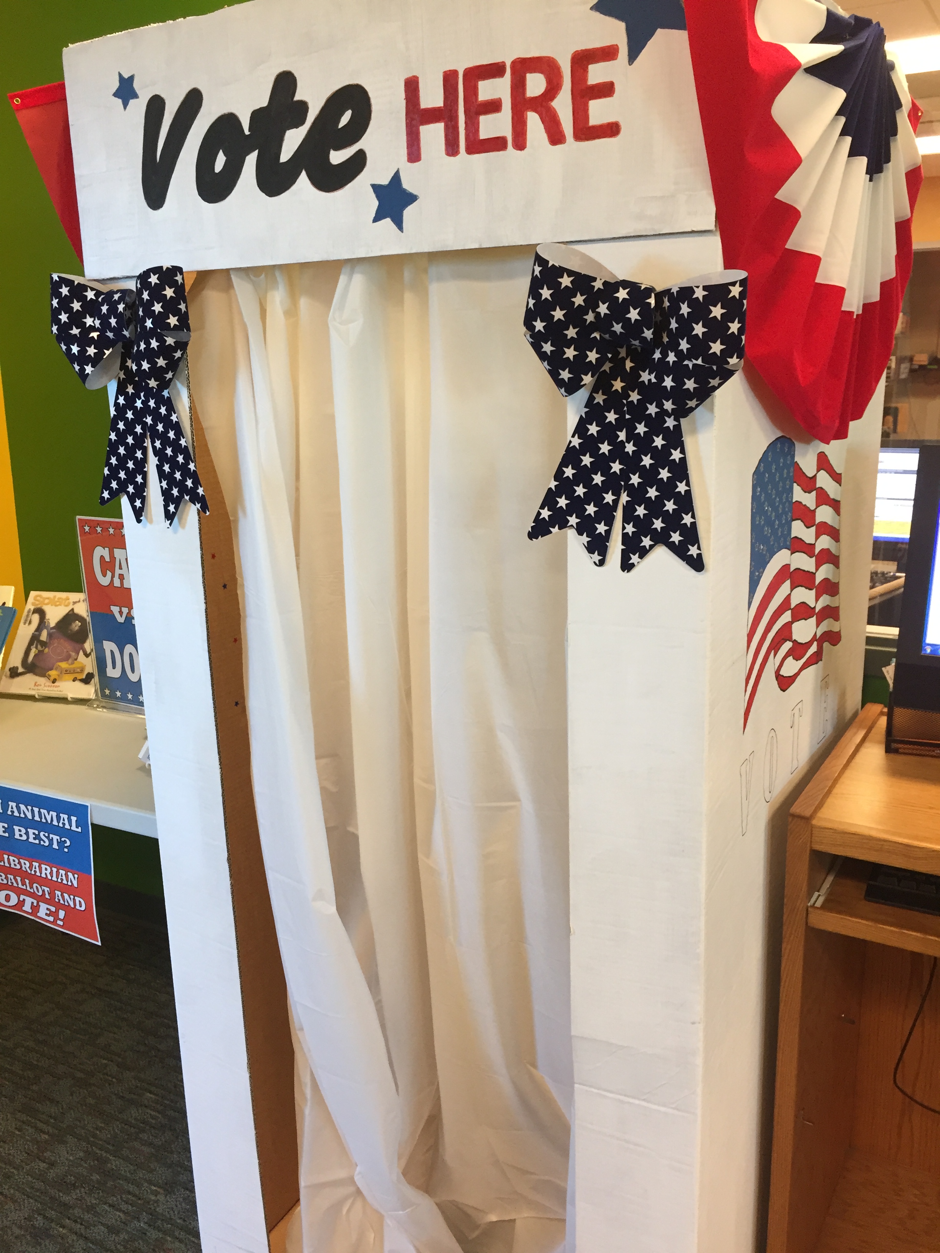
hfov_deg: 48.2
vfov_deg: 61.7
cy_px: 626
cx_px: 470
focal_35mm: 29
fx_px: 1050
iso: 100
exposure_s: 1/30
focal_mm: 4.15
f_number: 2.2
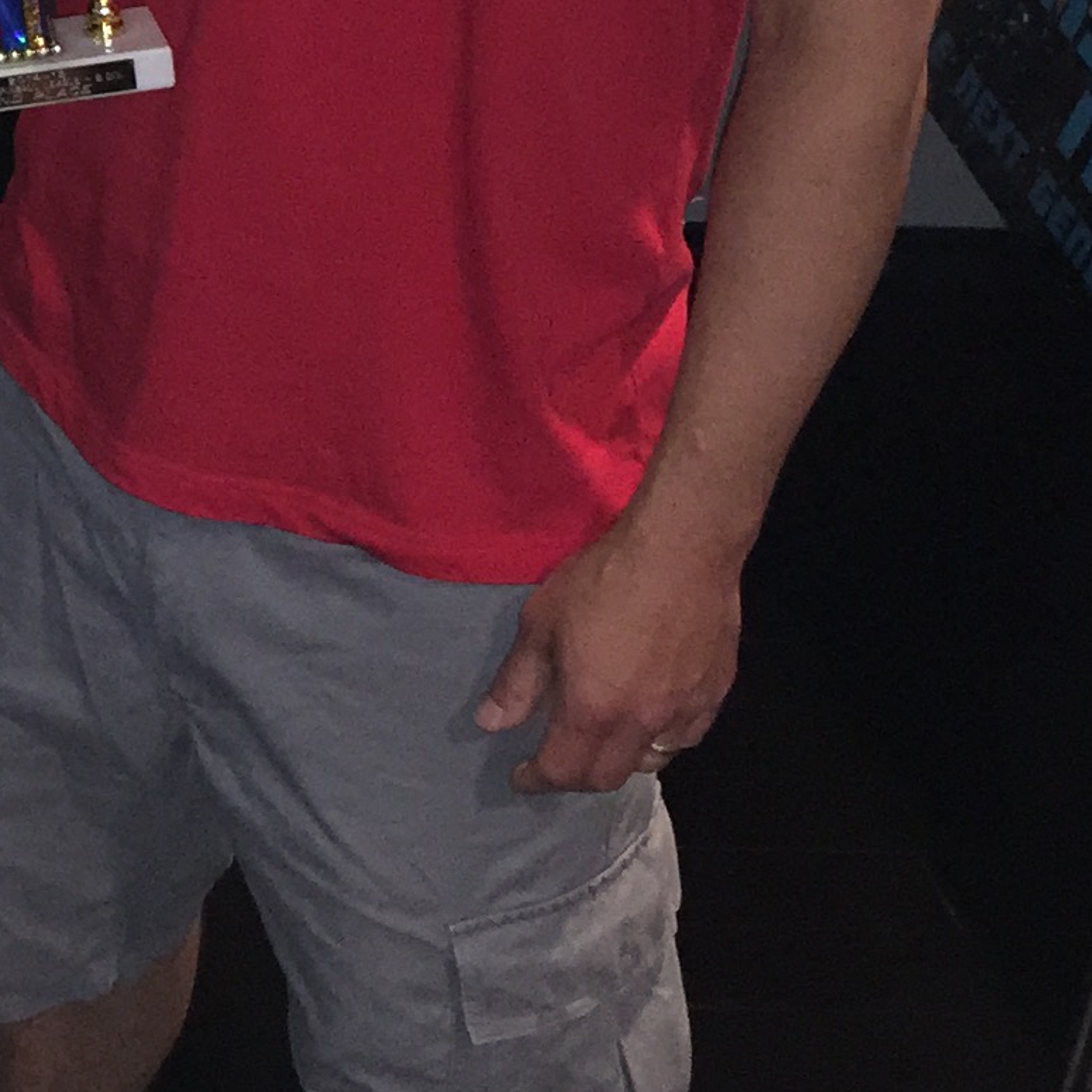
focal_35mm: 108
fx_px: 3855
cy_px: -101
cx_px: -803
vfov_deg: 15.7
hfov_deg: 14.4
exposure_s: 1/16
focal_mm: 4.15
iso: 250
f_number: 2.2
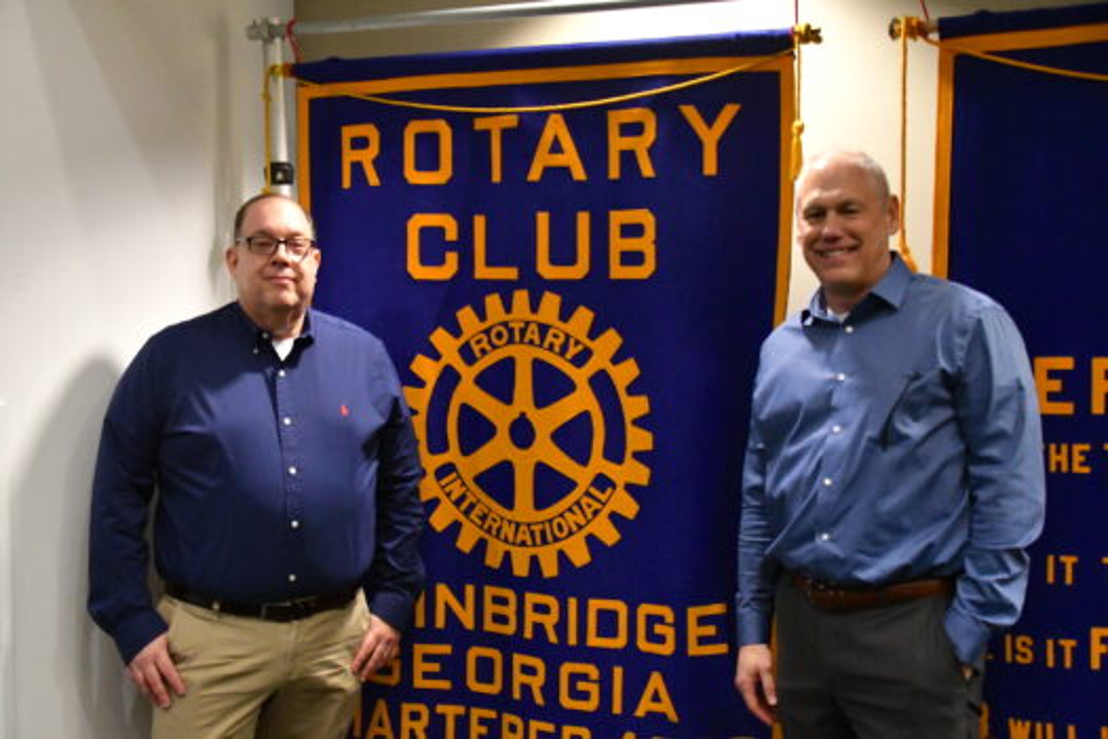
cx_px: 554
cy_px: 370
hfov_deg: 10.2
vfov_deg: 6.8
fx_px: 6232
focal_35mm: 202
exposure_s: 1/200
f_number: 6
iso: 9000
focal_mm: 135
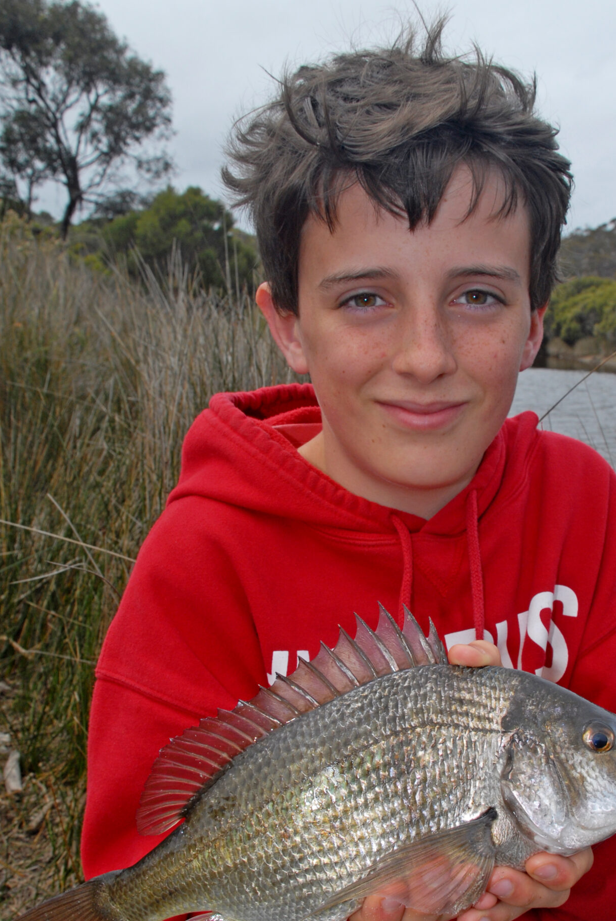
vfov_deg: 45.7
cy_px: 608
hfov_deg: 31.8
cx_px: 404
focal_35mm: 42
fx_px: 1075
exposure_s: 1/250
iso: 200
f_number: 10
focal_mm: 20
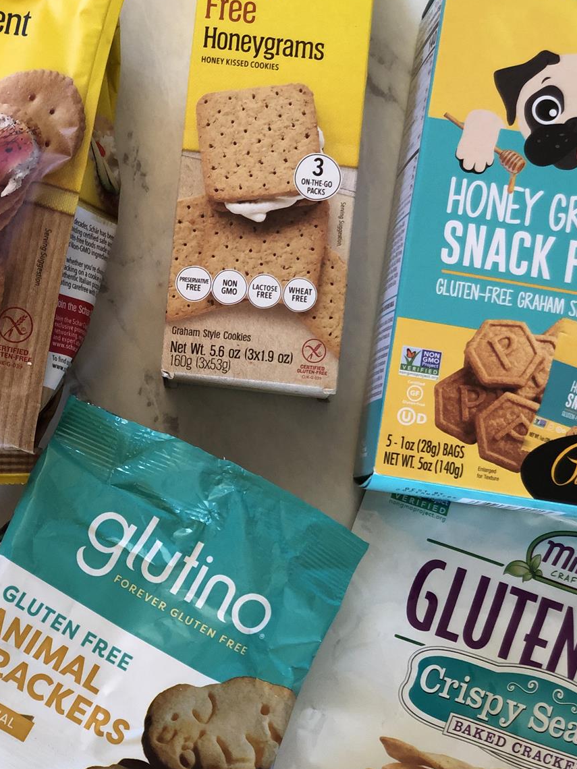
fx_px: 1622
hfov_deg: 20.2
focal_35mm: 73
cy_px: 411
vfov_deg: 26.7
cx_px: 279
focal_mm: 6
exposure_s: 1/30
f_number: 2.4
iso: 100
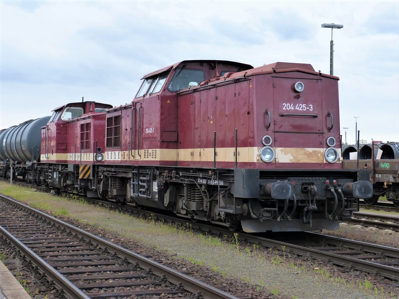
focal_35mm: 58
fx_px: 668
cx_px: 200
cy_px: 150
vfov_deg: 25.2
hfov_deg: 33.2
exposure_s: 1/160
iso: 160
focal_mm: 10.5
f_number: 4
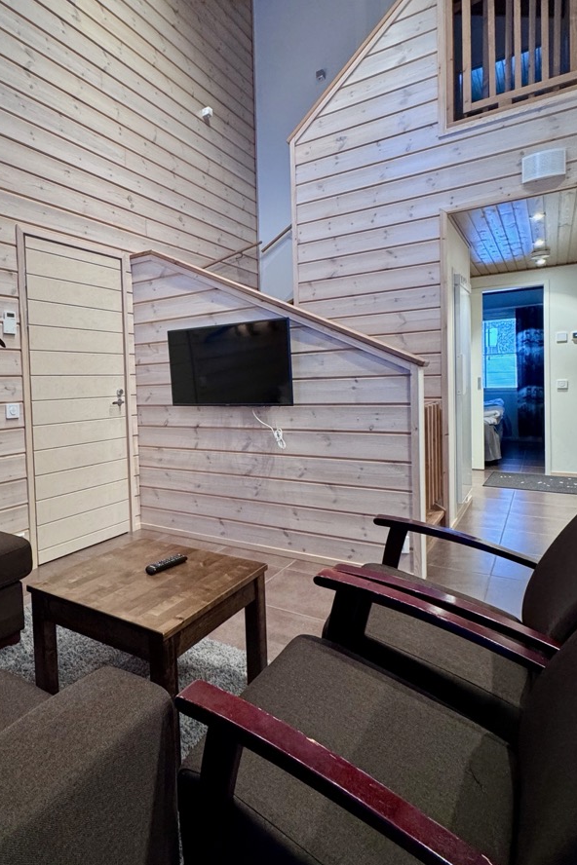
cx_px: 175
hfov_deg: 57.7
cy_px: 404
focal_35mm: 21
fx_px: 505
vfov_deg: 81.1
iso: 400
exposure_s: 1/50
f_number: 2.2
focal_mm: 2.22
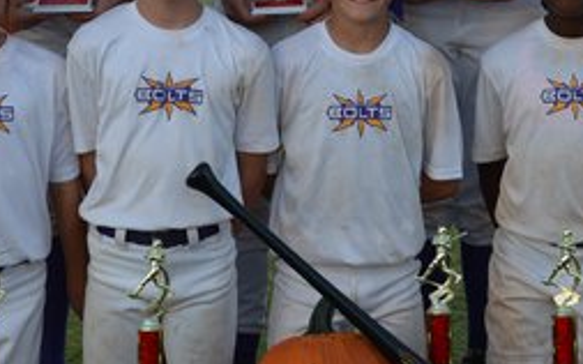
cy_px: 70
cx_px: 350
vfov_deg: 9.8
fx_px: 2113
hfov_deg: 15.7
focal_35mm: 133
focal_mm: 55
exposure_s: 1/160
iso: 200
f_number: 5.6
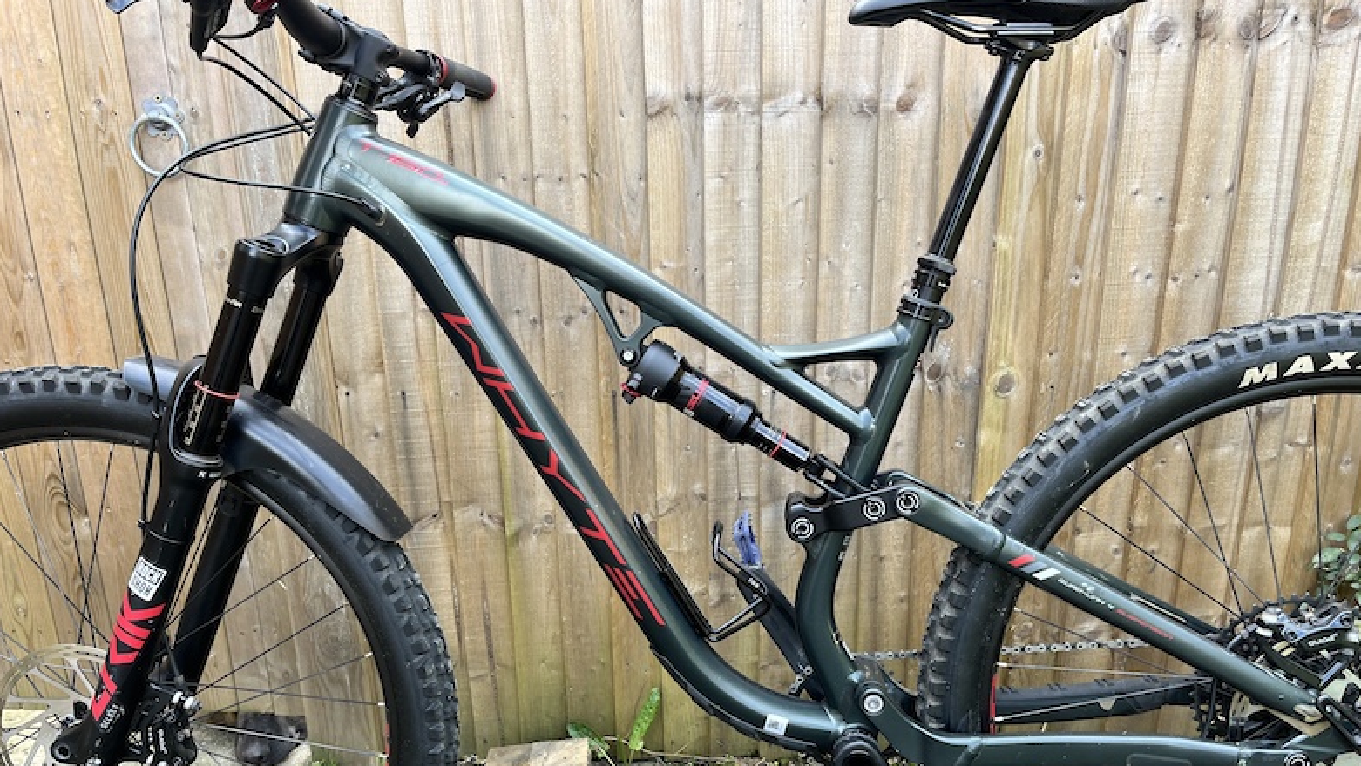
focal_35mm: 29
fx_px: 1047
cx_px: 681
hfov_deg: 66.0
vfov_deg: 39.9
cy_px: 494
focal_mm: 5.1
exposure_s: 1/169
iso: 40
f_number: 1.6
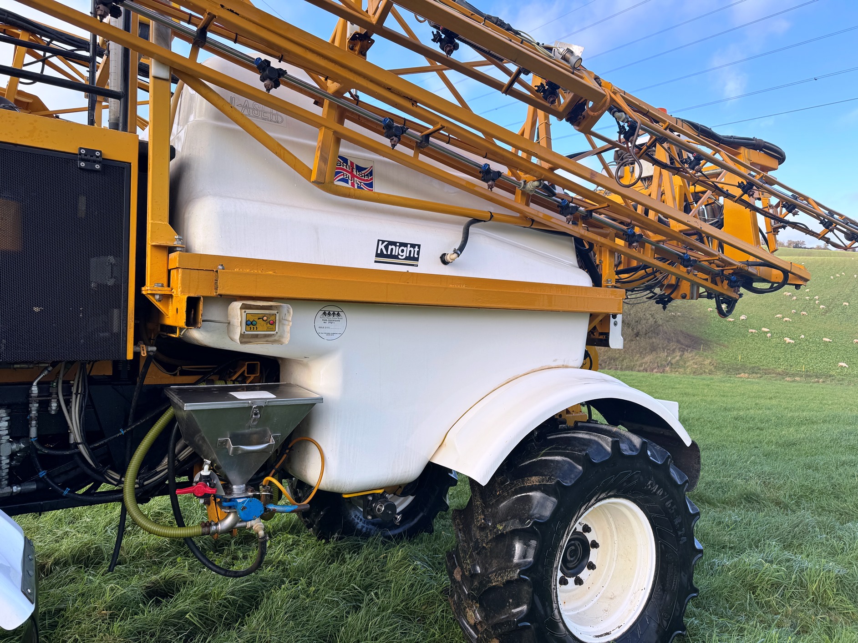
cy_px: 322
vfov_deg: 56.8
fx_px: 595
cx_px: 429
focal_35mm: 24
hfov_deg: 71.6
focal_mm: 6.76
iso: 80
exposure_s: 1/1172
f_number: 1.78
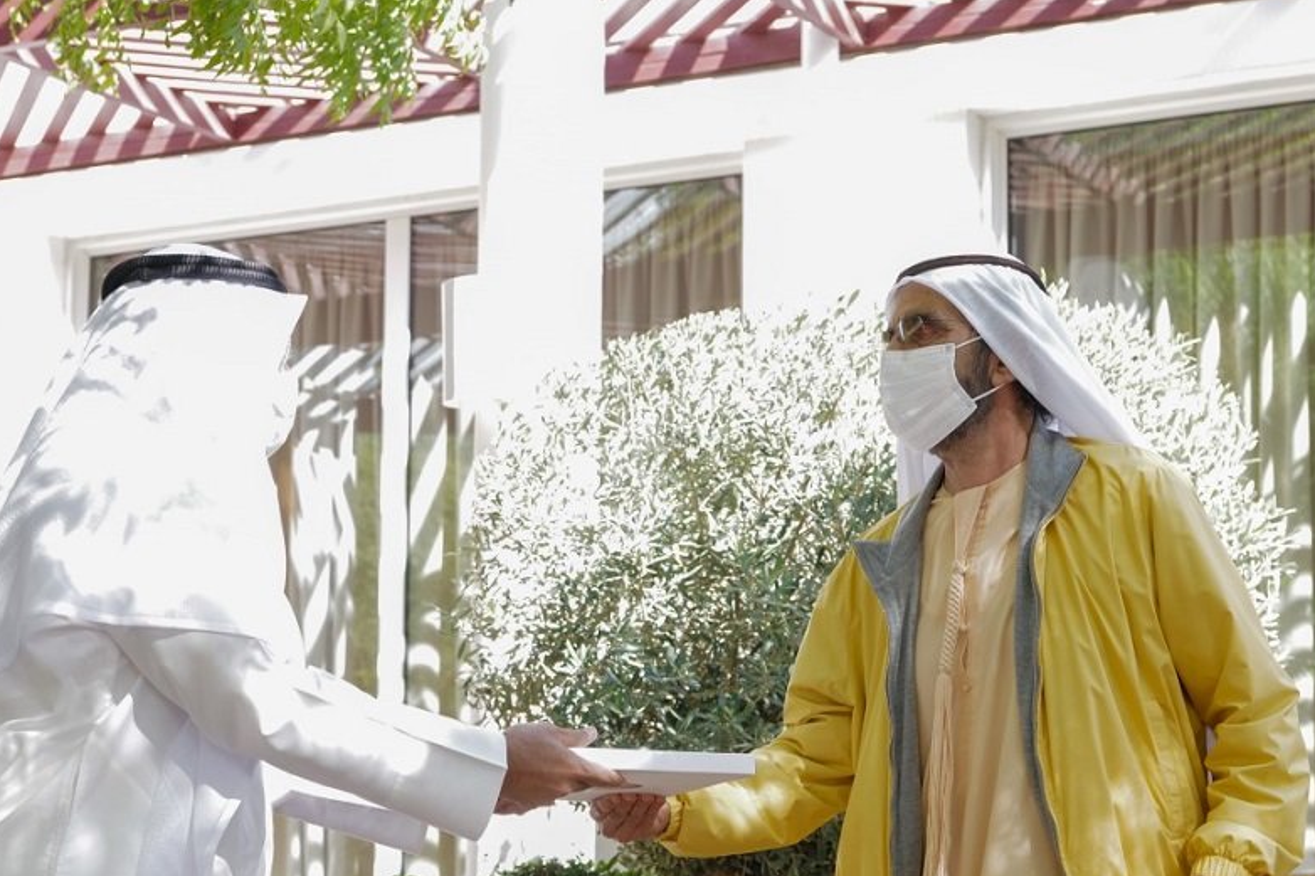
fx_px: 2008
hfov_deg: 36.2
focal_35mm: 55
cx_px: 615
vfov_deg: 24.6
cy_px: 527
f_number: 5
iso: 400
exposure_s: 1/160
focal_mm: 43
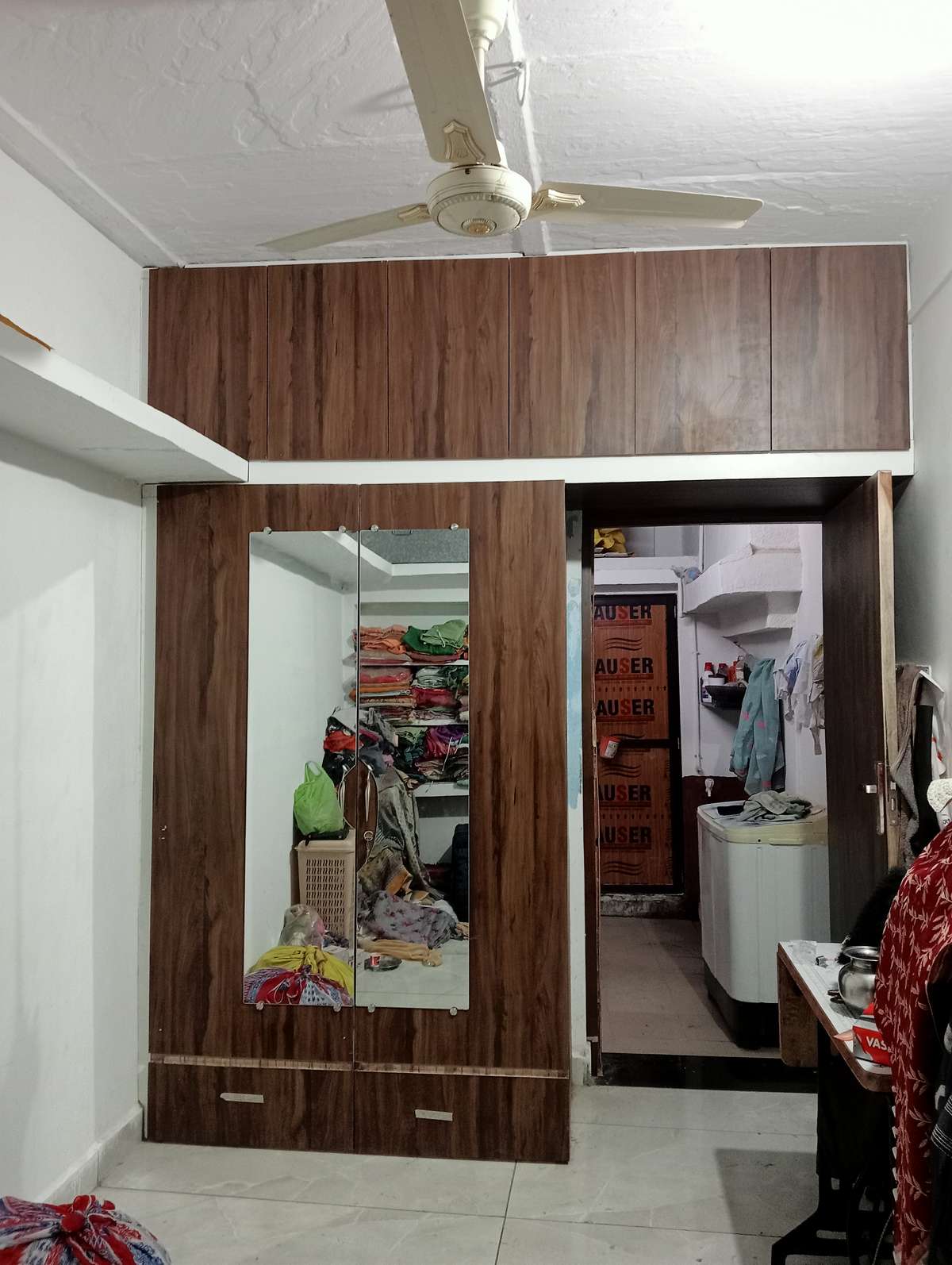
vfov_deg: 63.4
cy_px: 632
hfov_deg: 49.9
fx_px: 1024
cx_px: 476
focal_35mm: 28
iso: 1297
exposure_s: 1/33.3
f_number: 1.8
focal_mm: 4.04
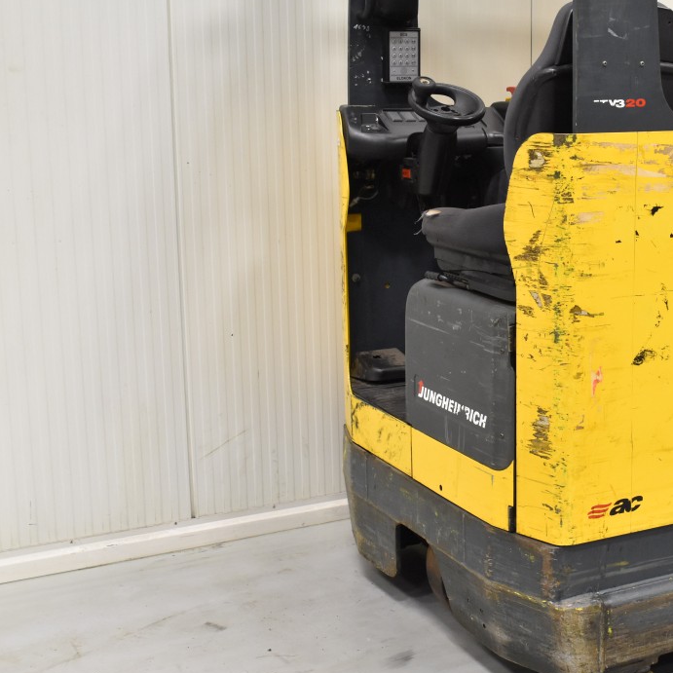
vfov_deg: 27.7
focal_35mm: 62
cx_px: 583
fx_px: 1364
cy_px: 335
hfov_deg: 26.9
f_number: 6.3
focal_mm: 28
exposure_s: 1/30
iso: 1600
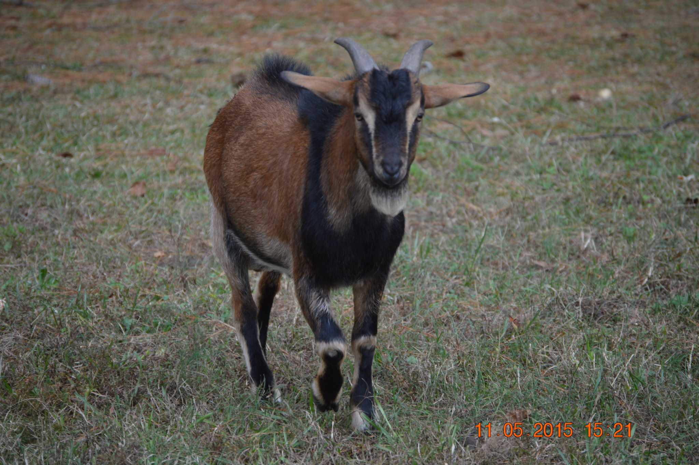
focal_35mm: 188
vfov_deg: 7.3
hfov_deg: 11.0
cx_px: 350
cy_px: 232
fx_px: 3638
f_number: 4.8
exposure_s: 1/320
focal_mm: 125
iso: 400
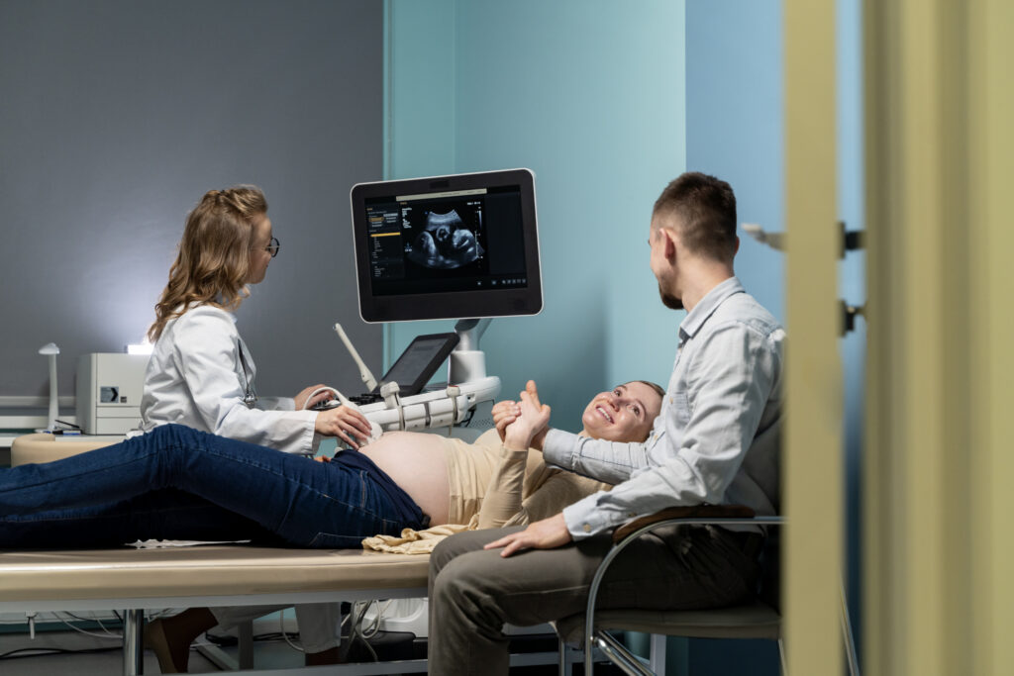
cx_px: 507
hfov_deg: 35.6
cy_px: 338
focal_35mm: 56
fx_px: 1577
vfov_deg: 24.2
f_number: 3.5
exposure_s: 1/100
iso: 640
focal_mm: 56
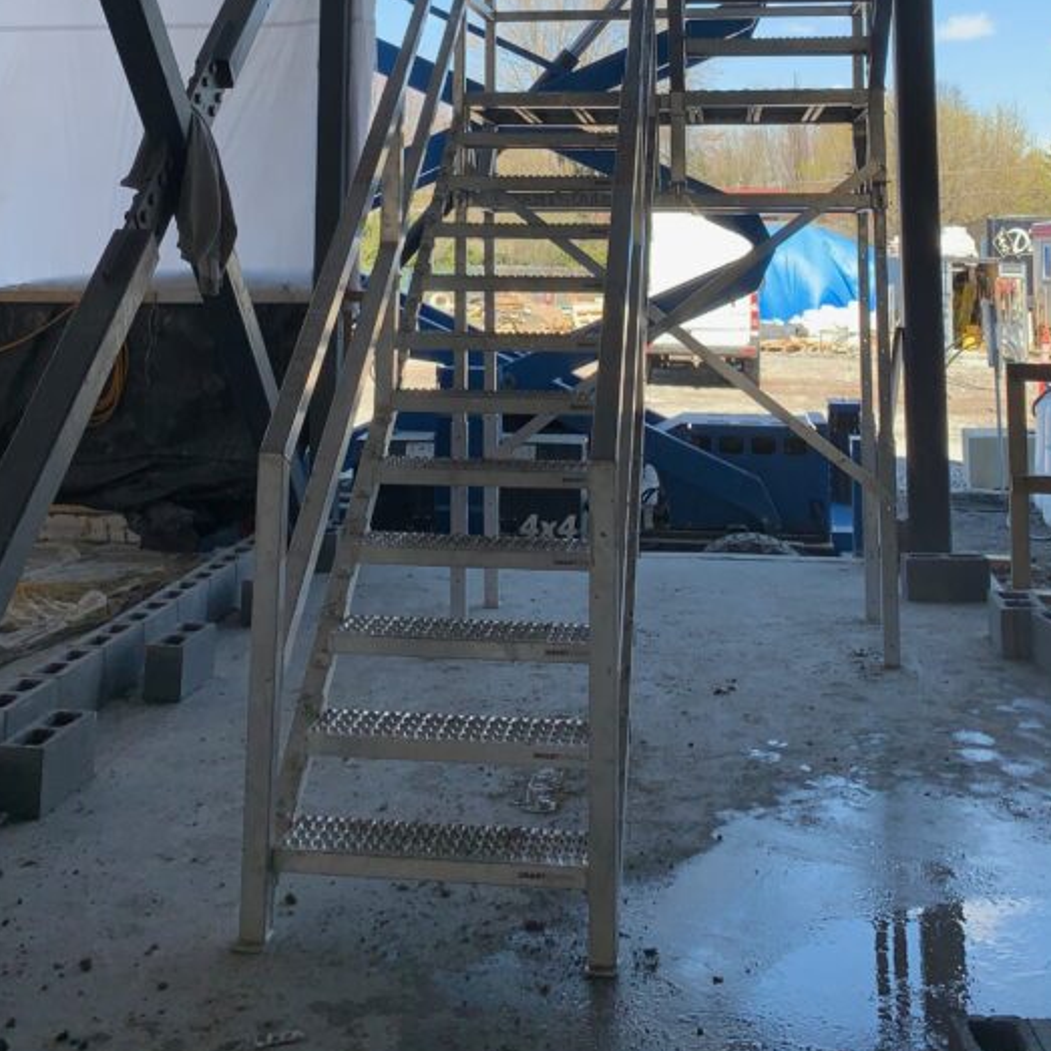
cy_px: 52
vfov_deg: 34.8
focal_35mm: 45
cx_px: 531
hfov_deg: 37.6
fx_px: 1546
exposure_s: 1/507
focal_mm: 4.25
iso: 25
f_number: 1.8
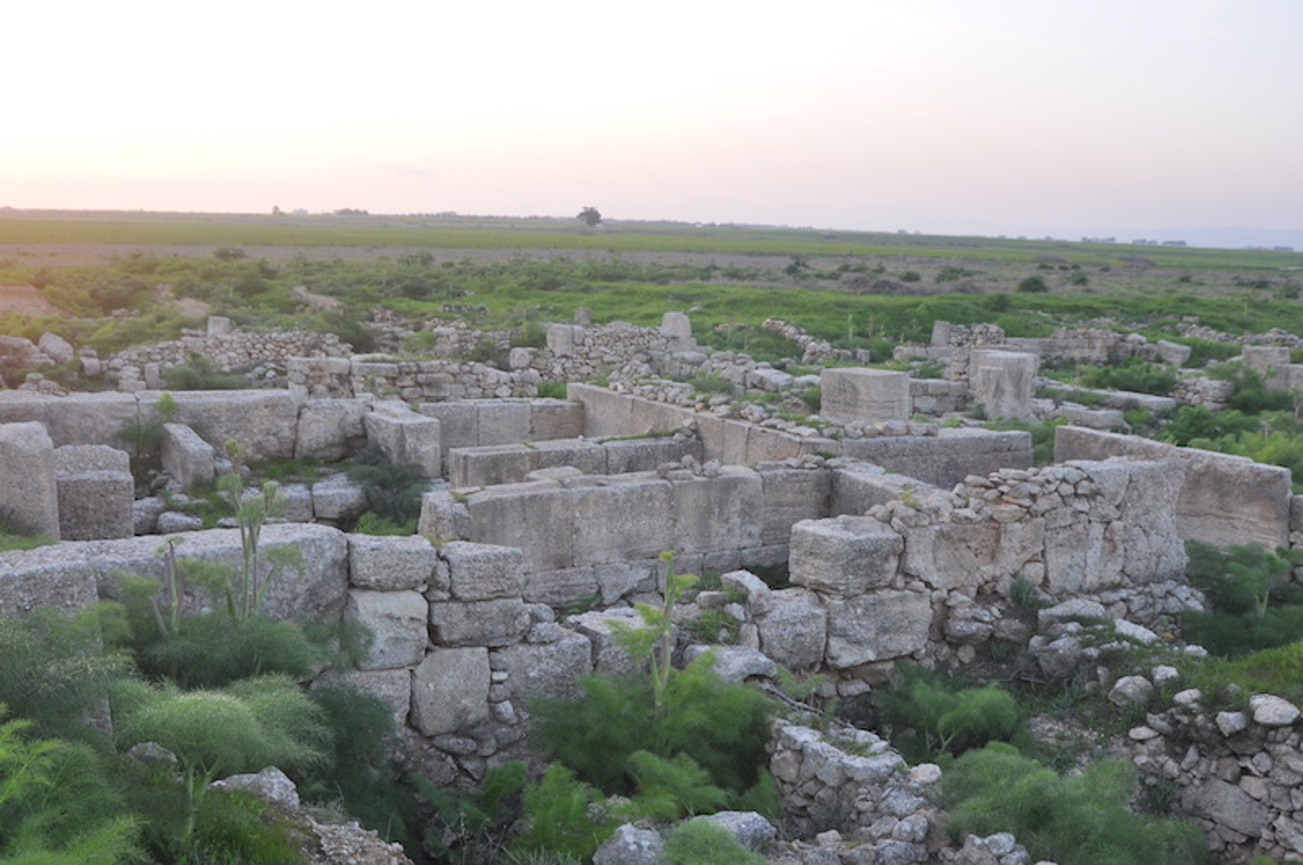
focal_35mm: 36
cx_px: 652
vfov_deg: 36.8
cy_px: 432
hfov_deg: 53.2
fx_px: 1301
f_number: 5
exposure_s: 1/100
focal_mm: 24
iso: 400
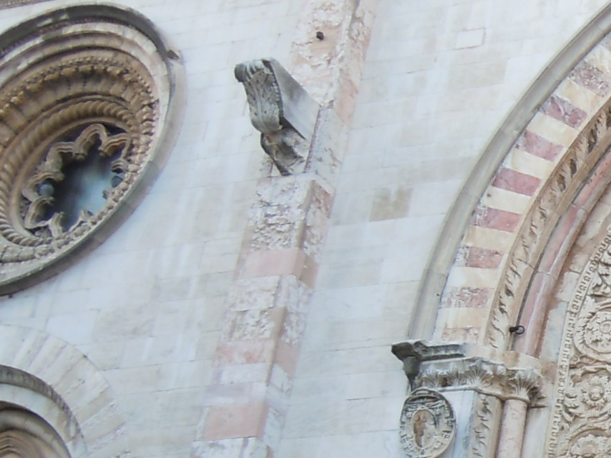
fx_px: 1570
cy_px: 472
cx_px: 860
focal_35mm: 89
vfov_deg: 16.2
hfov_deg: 19.7
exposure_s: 1/30
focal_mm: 5.4
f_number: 3.5
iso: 100
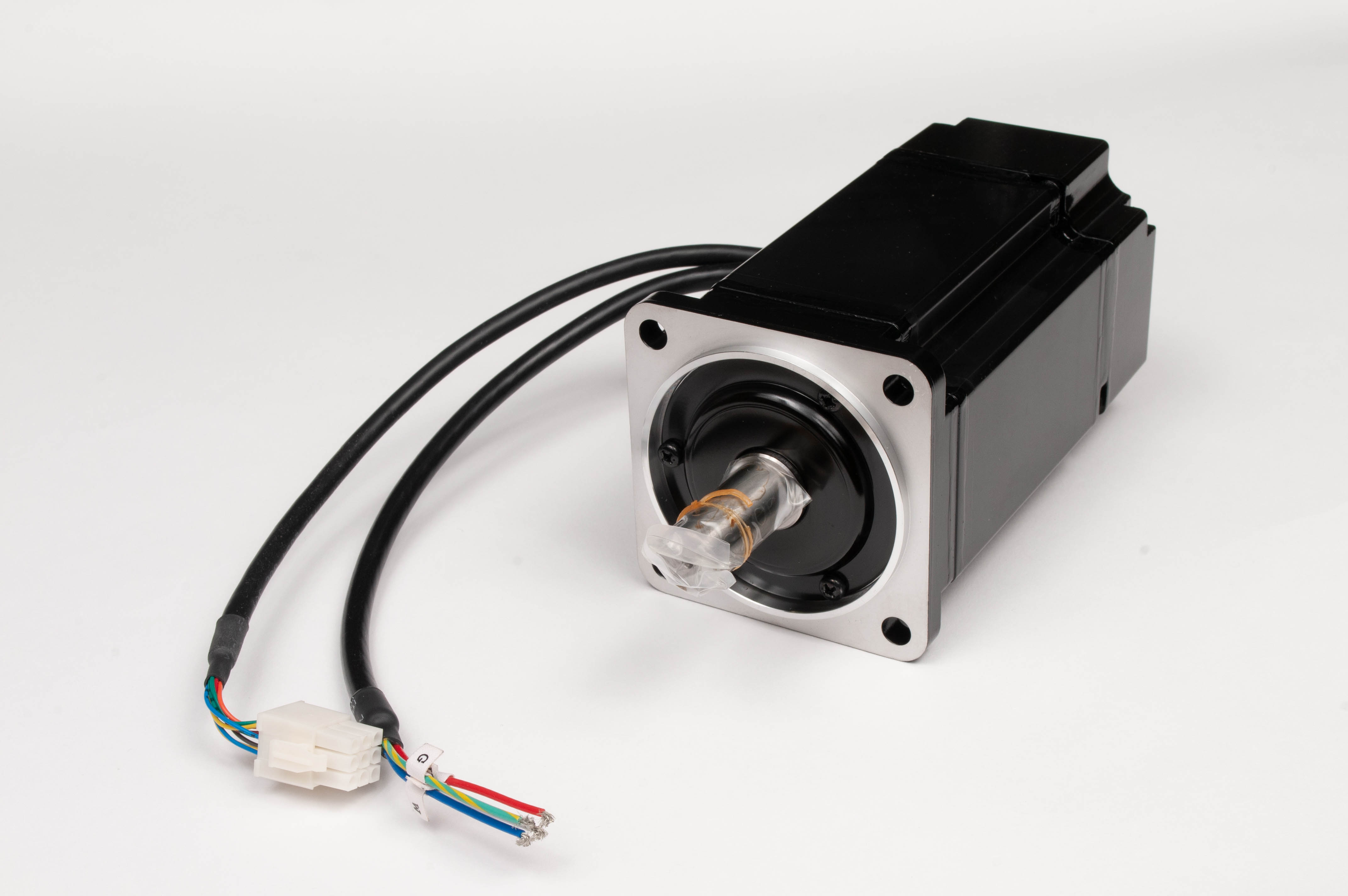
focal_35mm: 60
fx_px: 2244
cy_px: 448
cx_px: 674
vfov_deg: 22.6
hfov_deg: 33.4
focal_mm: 40
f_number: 16
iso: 200
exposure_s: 1/80
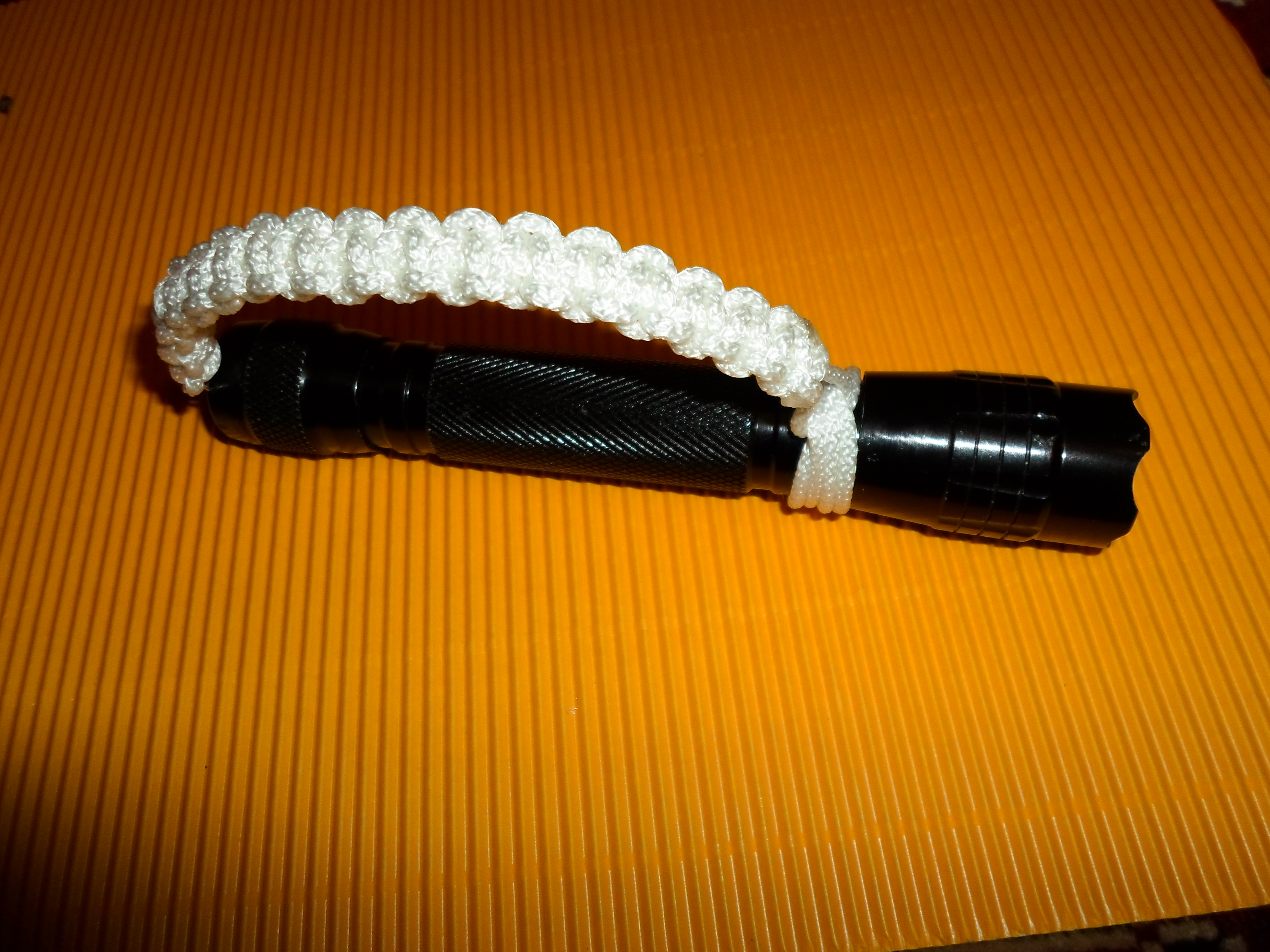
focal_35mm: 25
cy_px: 476
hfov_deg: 69.4
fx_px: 917
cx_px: 635
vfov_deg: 54.9
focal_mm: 4.5
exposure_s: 1/8
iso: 100
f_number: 9.2
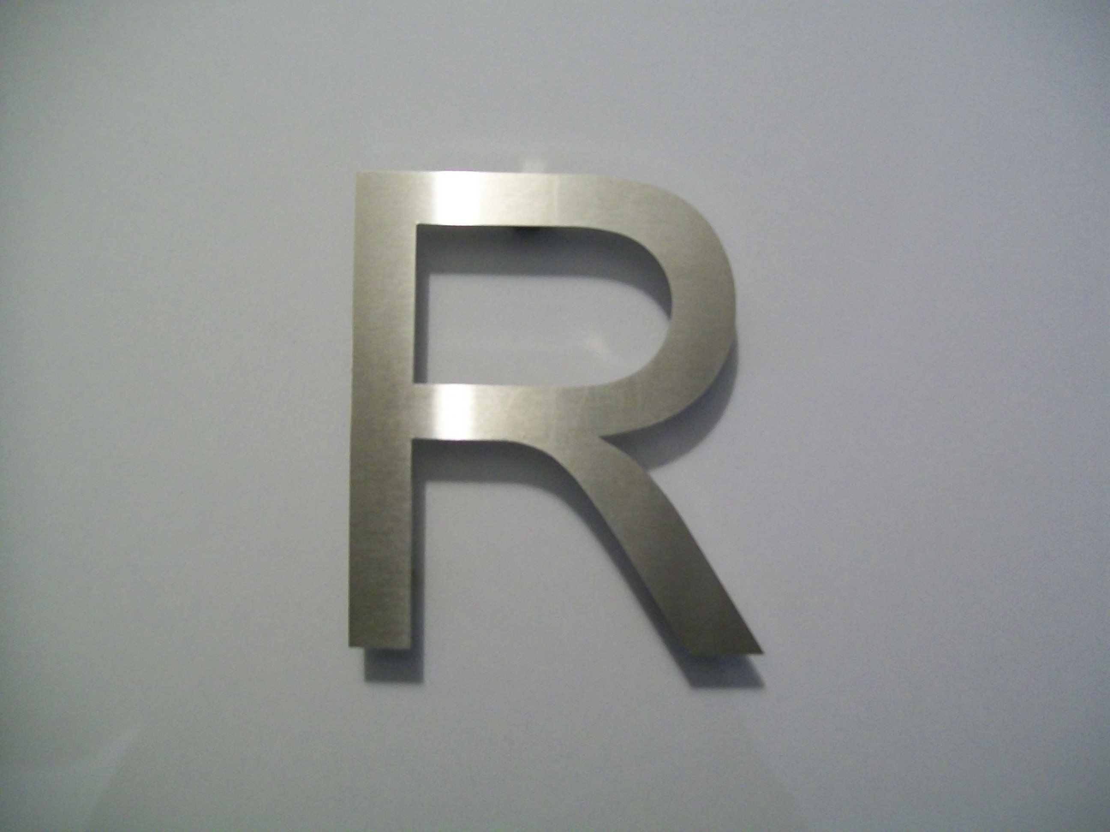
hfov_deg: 54.0
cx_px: 555
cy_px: 416
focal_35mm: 34
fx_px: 1090
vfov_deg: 41.8
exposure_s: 1/20
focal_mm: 6.1
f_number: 2.7
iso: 160
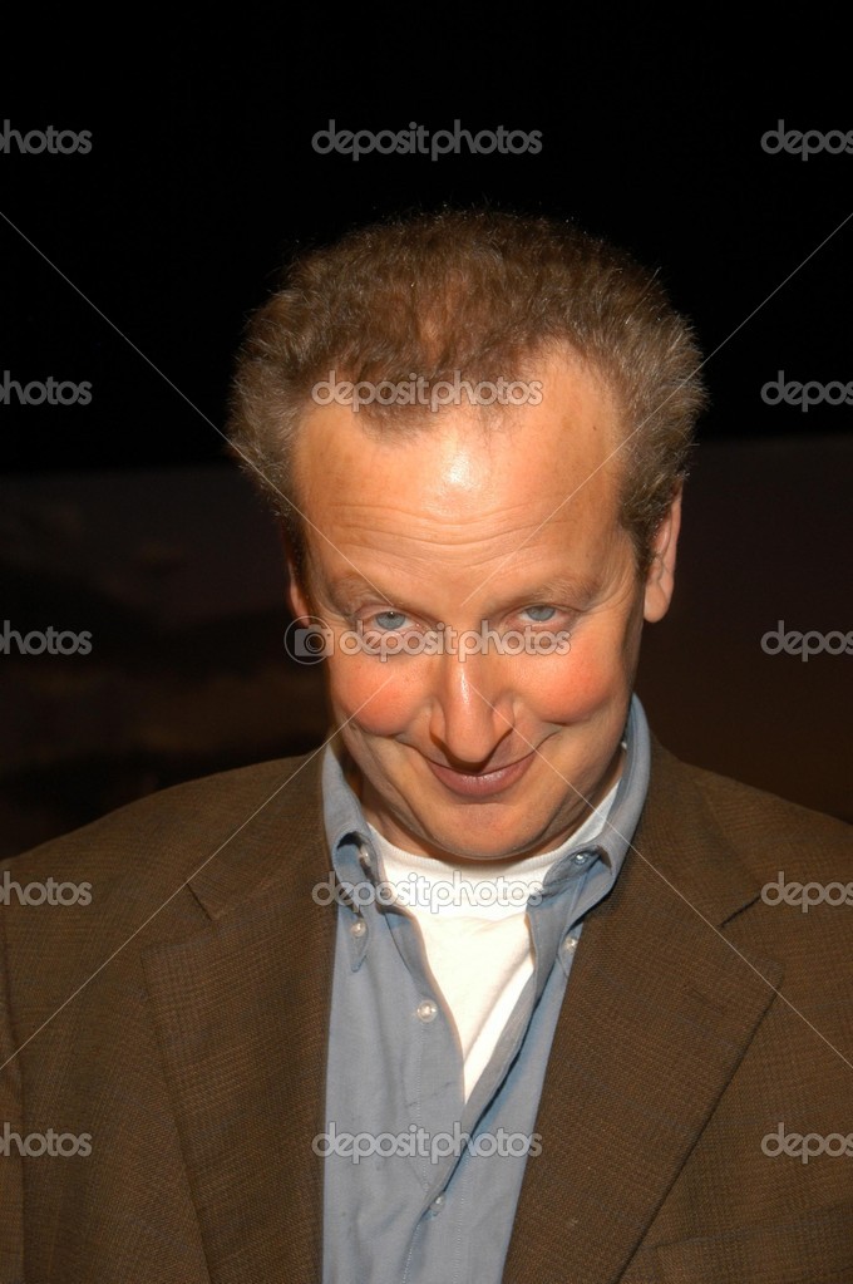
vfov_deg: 23.4
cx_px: 426
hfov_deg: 15.7
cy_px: 642
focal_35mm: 87
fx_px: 3098
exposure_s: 1/50
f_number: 6.3
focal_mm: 58
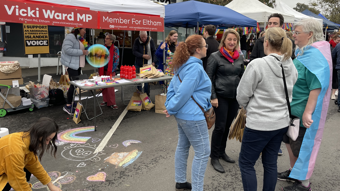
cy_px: 70
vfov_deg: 39.9
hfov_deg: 66.1
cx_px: 170
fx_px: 261
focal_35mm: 29
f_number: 1.6
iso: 64
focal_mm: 5.1
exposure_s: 1/121
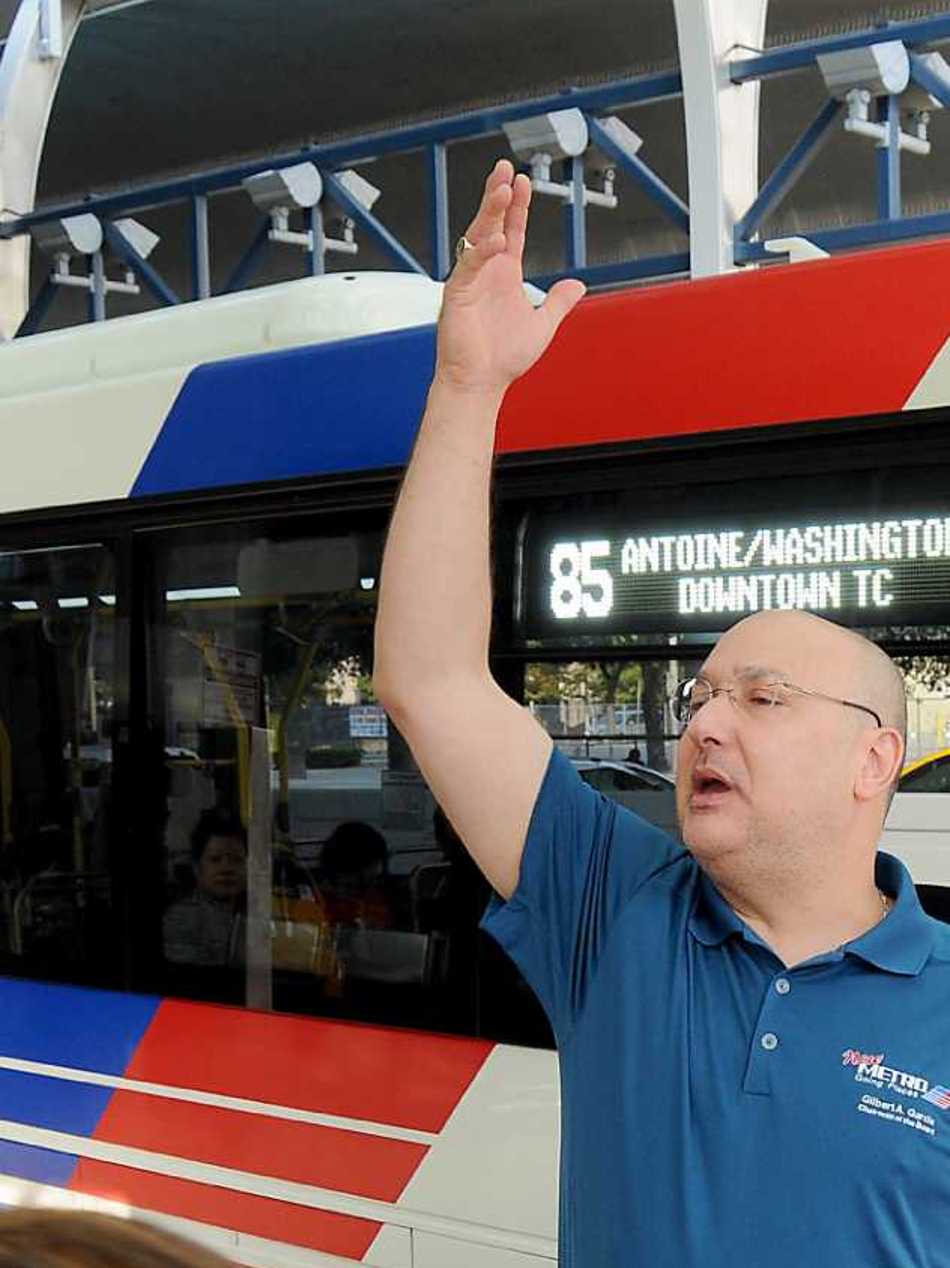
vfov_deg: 30.1
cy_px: 973
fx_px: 2306
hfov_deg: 22.5
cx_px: 914
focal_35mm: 63
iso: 400
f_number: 6.3
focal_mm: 18
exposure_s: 1/250
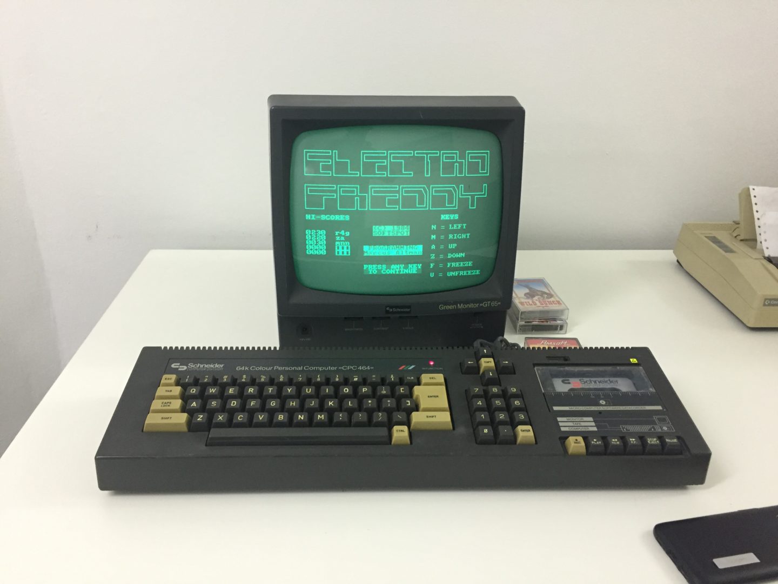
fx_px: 652
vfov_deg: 48.2
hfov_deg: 61.7
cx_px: 389
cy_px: 292
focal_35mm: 29
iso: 200
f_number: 2.2
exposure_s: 1/33
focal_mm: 4.15
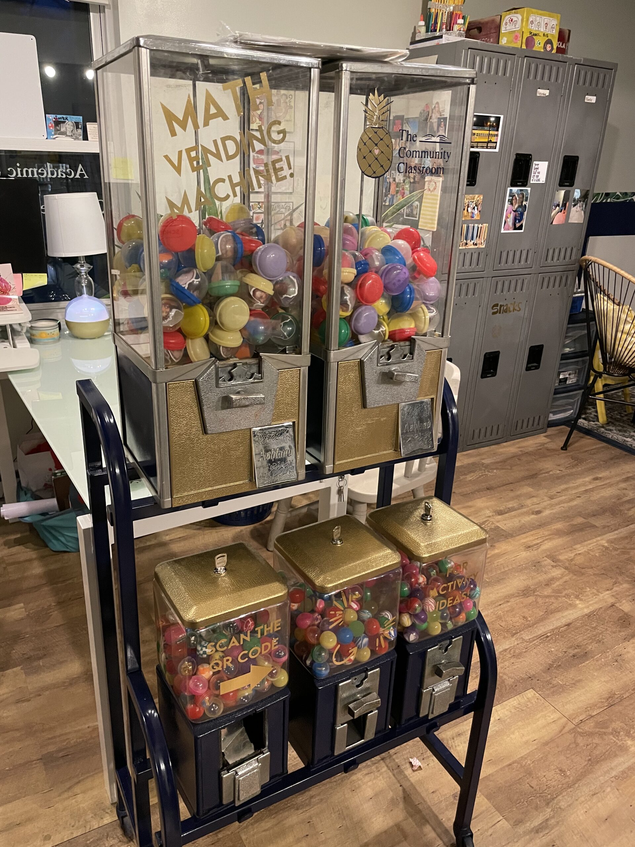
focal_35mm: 26
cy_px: 424
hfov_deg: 53.1
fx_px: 636
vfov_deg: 67.3
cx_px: 318
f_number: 1.6
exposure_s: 1/60
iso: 500
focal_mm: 4.2
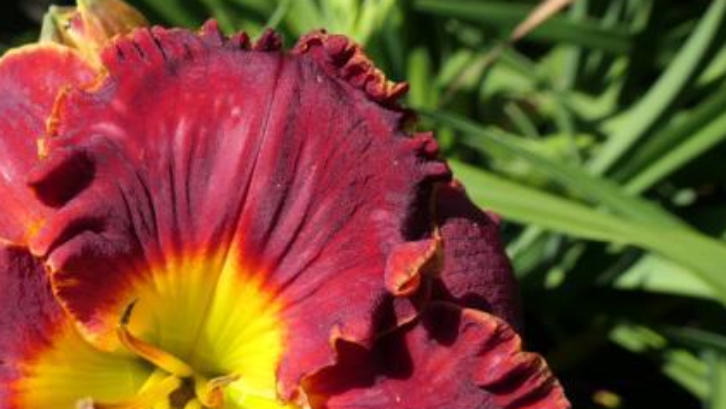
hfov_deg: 45.1
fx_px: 828
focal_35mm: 43
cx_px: 148
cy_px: 407
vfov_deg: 26.3
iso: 200
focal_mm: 8.8
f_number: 4.5
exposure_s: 1/1000
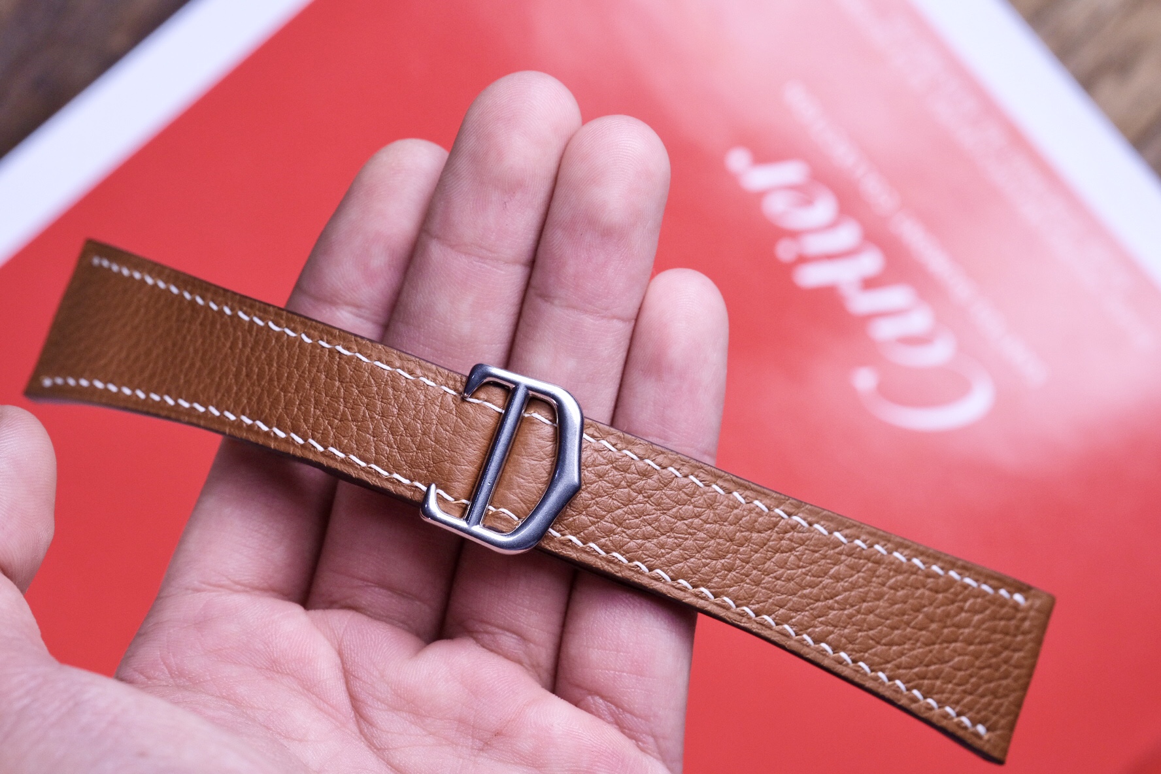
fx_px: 2902
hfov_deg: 22.6
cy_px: 387
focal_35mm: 90
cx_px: 580
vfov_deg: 15.2
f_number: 7.1
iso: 800
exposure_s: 1/160
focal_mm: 60
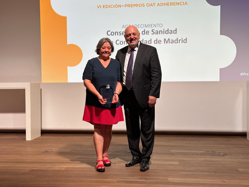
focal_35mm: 48
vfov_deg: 30.3
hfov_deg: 39.7
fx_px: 345
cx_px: 124
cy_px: 94
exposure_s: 1/50
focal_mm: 6.86
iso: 64
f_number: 1.78
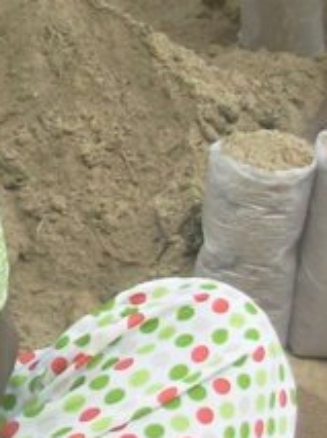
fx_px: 2312
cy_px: 68
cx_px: -241
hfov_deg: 7.9
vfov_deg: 10.8
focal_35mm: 183
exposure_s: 1/132
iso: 50
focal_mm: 6.3
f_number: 2.9
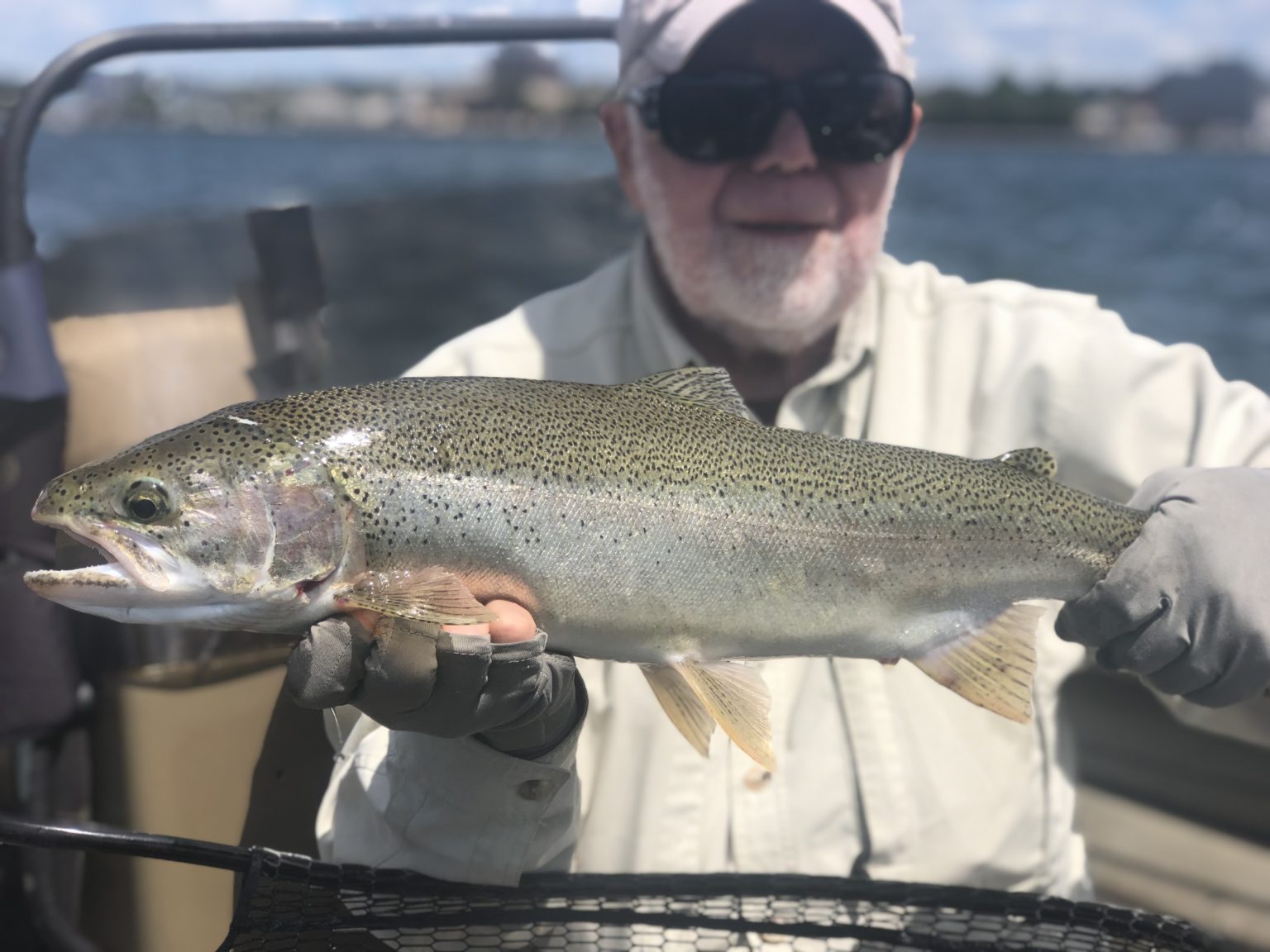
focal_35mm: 57
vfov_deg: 25.7
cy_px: 476
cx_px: 635
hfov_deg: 33.8
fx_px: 2091
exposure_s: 1/1104
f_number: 2.8
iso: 20
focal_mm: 6.6
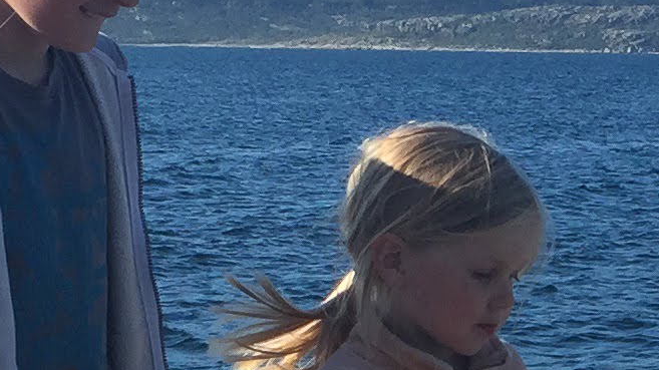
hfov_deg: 13.5
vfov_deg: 7.5
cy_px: 646
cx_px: 634
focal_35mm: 157
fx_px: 2742
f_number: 2.2
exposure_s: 1/1200
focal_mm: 4.15
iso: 32
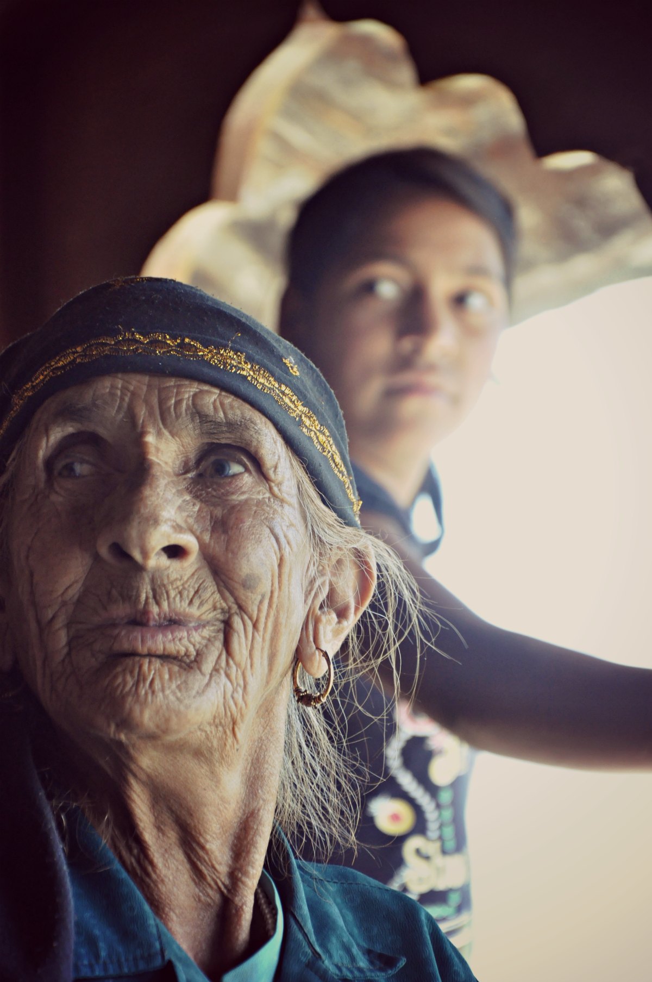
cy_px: 491
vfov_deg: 13.1
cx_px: 326
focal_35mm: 158
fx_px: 4290
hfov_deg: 8.7
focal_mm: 105
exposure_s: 1/125
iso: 1000
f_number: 5.6
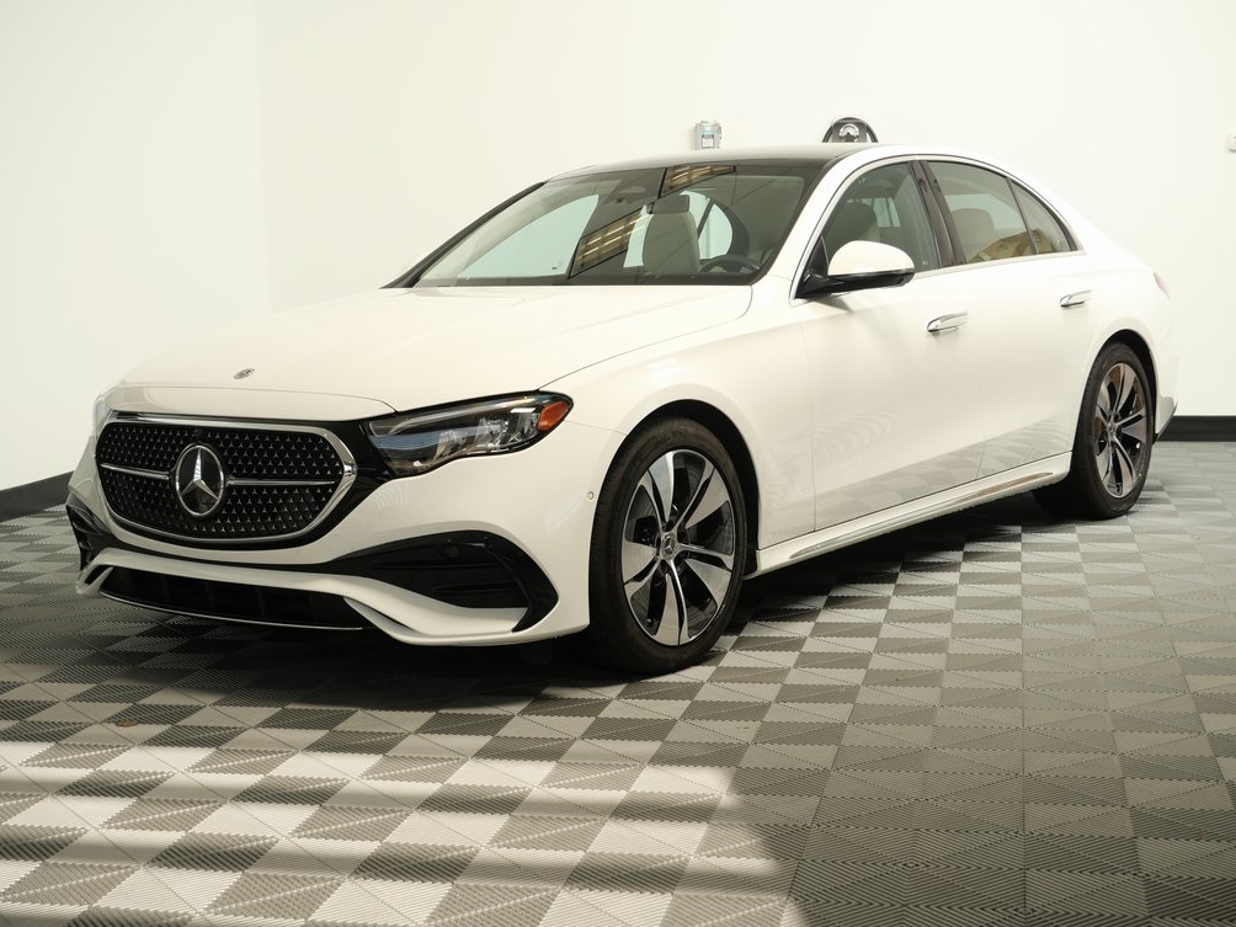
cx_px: 619
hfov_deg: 37.5
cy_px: 472
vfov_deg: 28.6
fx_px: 1821
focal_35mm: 51
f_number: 5.6
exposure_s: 1/200
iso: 250
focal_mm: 25
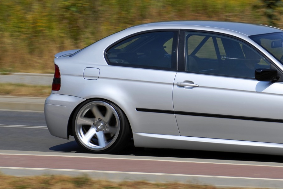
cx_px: 234
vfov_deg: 4.1
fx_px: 2620
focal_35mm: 333
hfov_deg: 6.2
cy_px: 43
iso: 100
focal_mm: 125
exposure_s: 1/250
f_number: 8
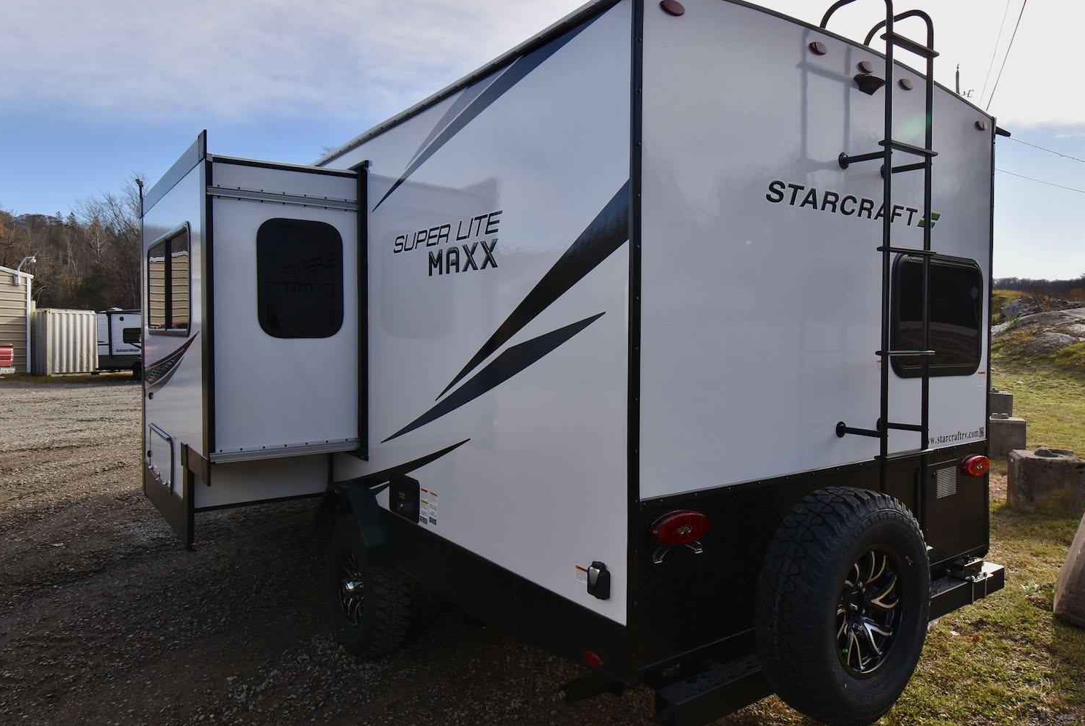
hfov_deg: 74.4
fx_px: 712
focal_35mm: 24
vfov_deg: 54.0
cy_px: 352
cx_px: 595
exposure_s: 1/320
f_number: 9
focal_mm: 13
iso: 200
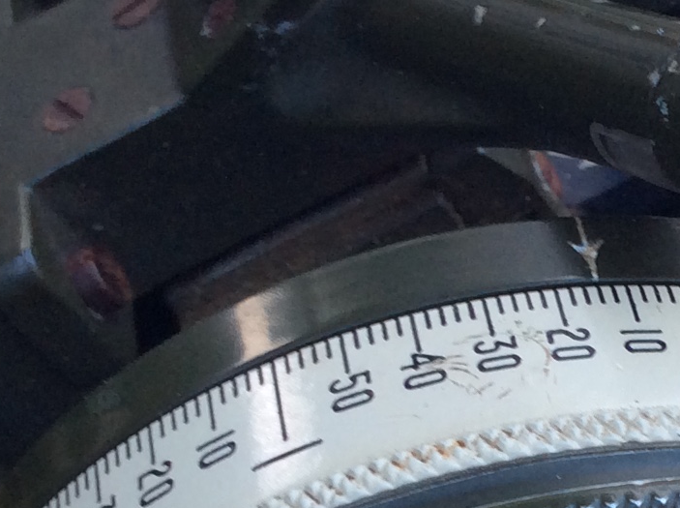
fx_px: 2314
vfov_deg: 12.4
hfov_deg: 16.5
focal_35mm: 118
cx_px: 620
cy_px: 503
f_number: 2.4
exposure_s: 1/33
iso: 32
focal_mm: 3.3
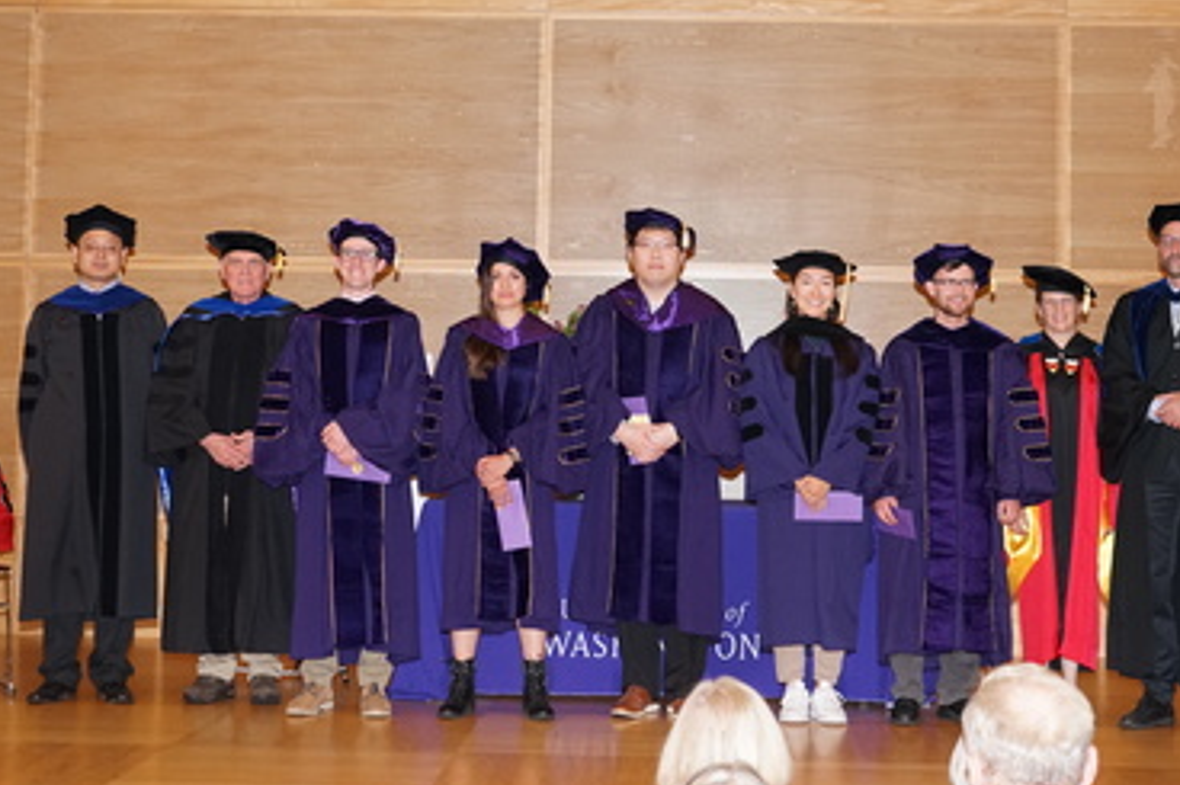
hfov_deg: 31.9
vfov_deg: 21.5
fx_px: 2064
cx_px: 630
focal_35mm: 63
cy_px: 287
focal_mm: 49
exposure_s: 1/80
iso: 1600
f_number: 4.5
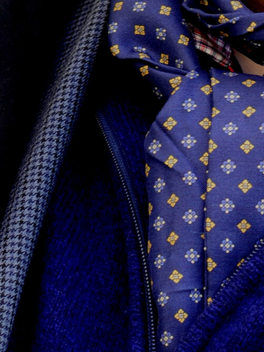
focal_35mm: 469
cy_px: 29
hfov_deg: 3.2
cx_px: 229
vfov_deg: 4.2
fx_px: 4772
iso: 200
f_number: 5.6
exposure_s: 1/60
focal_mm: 85
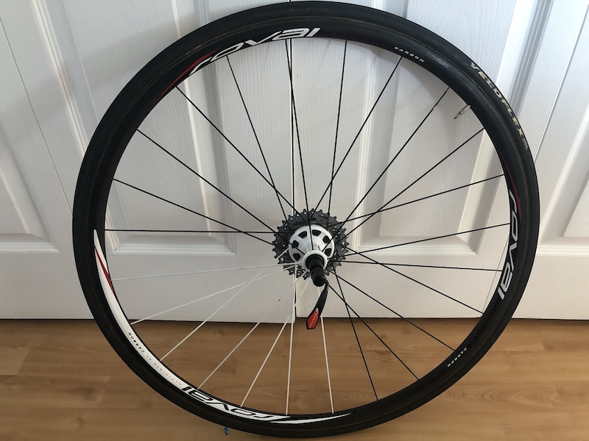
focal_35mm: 28
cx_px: 294
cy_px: 220
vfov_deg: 49.7
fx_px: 476
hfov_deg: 63.4
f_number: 1.8
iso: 50
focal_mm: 3.99
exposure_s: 1/15
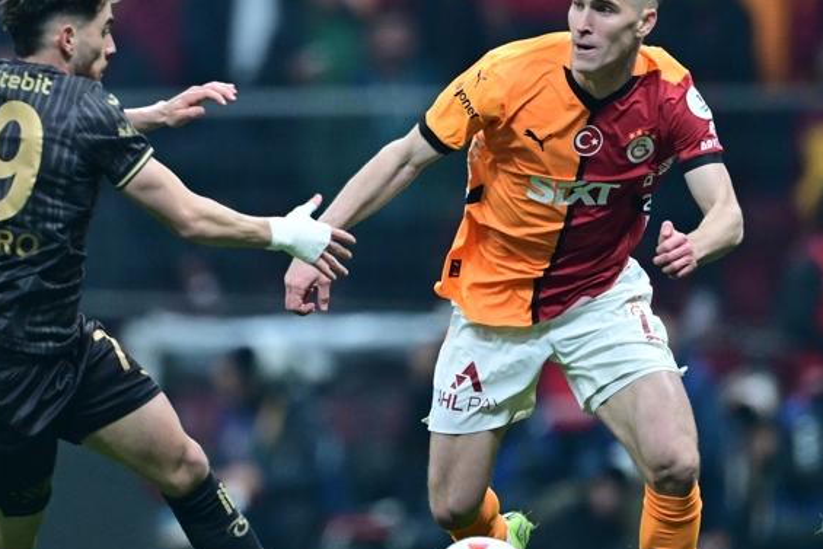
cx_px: 264
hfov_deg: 3.6
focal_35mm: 566
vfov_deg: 2.4
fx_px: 12942
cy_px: 307
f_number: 2.8
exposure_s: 1/1600
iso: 2500
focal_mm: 400
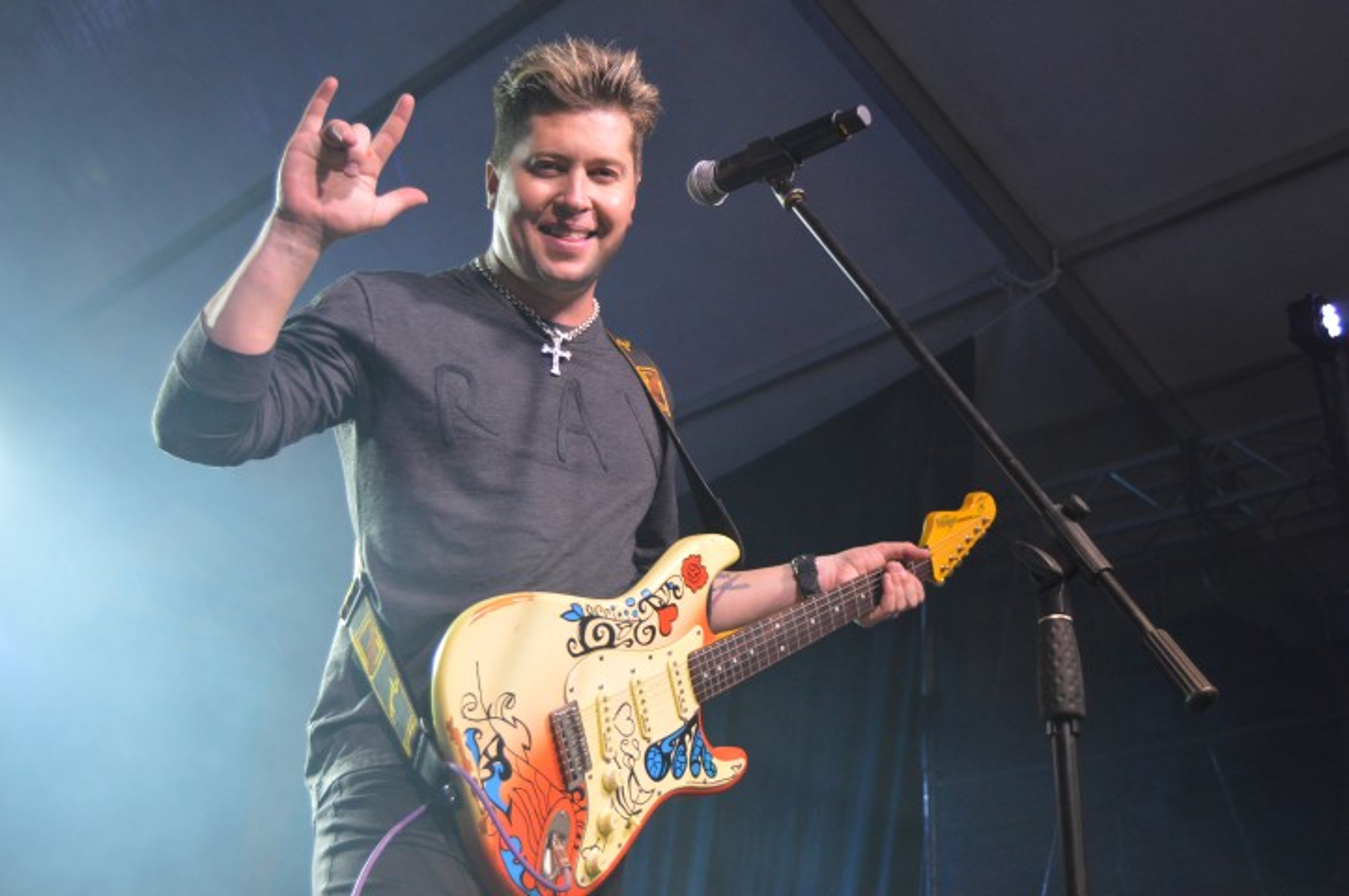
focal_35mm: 46
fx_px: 1741
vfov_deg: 28.9
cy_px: 448
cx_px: 674
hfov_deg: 42.4
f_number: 4.2
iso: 1100
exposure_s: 1/60
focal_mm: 31
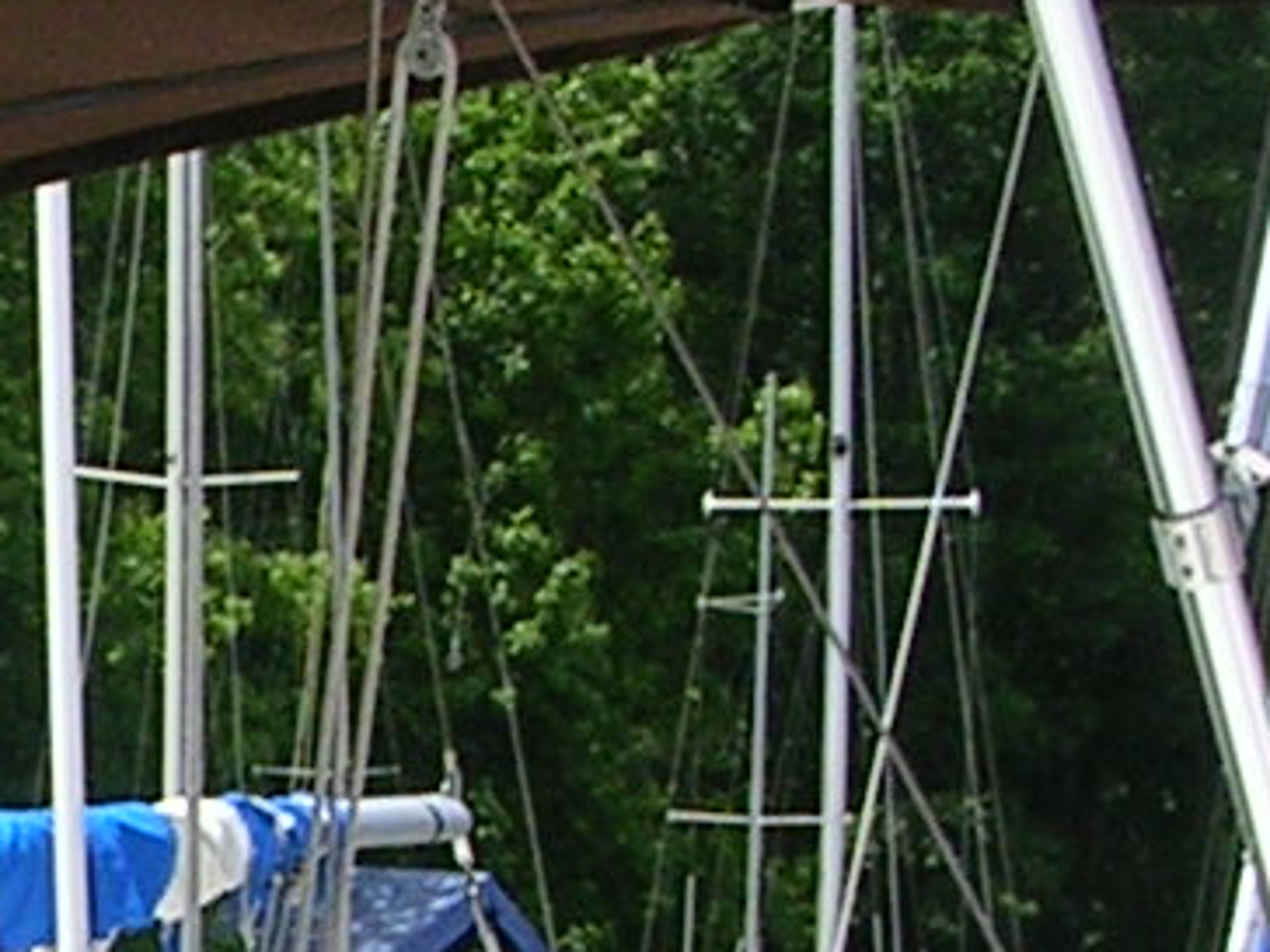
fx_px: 7851
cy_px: 928
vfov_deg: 6.9
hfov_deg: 8.9
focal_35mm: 214
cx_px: -977
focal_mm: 5.8
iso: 50
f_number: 5.6
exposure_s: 1/298
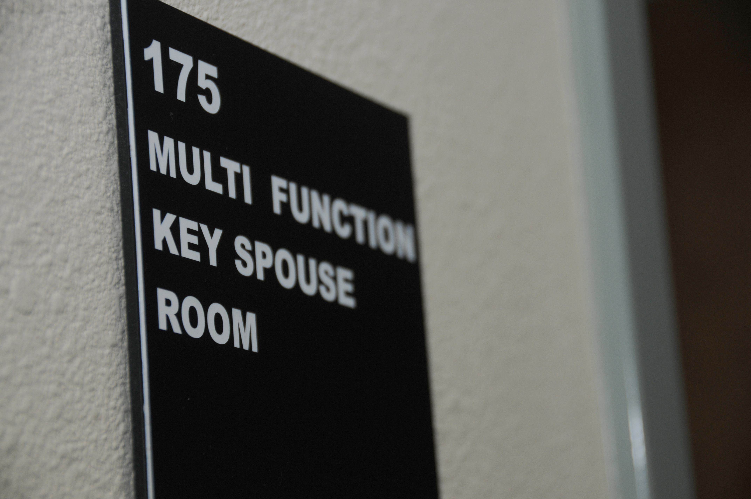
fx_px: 2813
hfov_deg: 15.2
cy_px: 250
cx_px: 376
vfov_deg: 10.1
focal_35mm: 135
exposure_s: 1/640
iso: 320
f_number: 5.3
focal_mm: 90
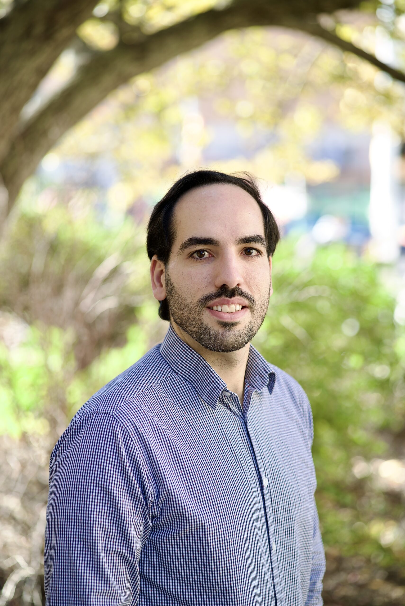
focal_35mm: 85
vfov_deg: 23.9
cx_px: 202
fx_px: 1432
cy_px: 303
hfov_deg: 16.1
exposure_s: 1/100
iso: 64
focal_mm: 85
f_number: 2.8
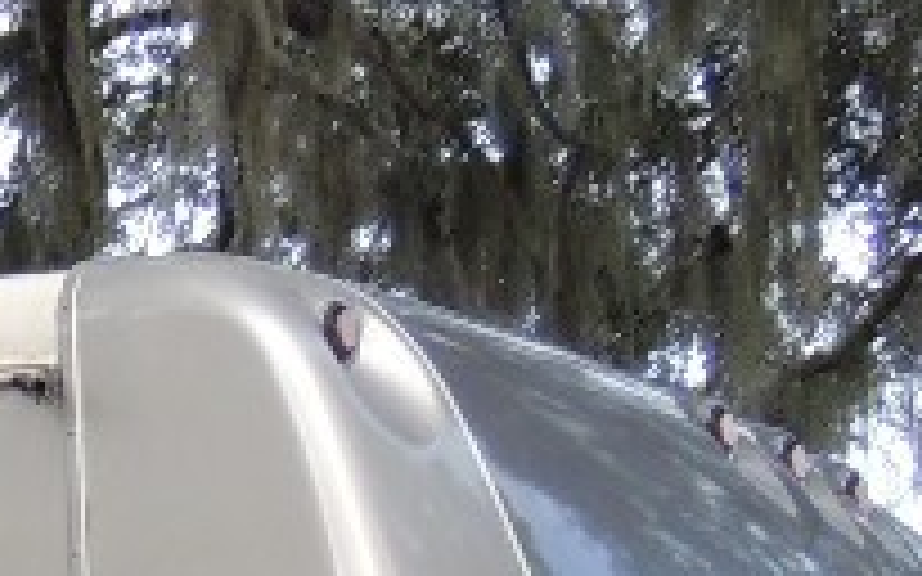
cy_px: 1782
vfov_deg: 6.1
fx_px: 4999
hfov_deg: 9.5
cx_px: -1228
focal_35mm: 199
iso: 100
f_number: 3.1
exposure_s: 1/160
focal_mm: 5.3
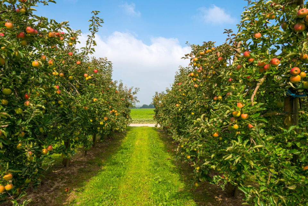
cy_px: 103
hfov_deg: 73.7
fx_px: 205
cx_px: 154
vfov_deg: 53.2
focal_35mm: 24
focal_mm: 24
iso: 100
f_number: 16
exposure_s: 1/80
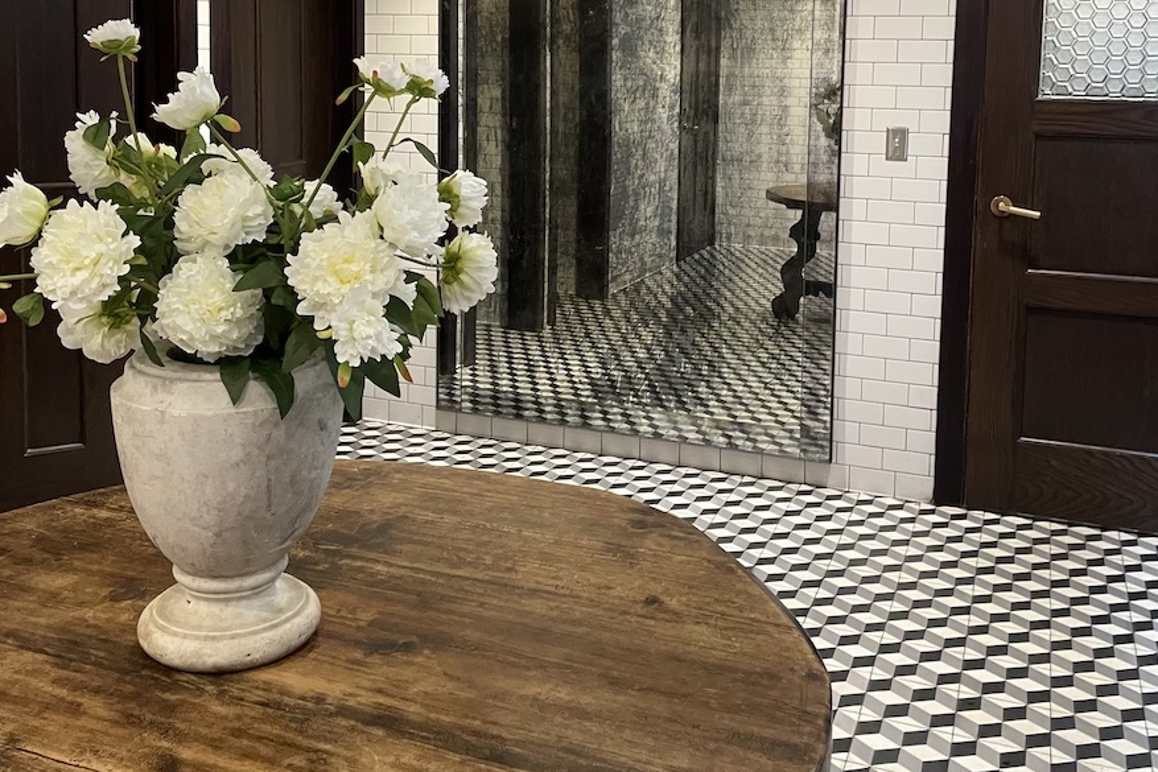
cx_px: 569
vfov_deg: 34.8
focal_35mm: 37
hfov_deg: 51.9
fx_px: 1190
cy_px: 148
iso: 250
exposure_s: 1/60
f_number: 1.6
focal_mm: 4.2
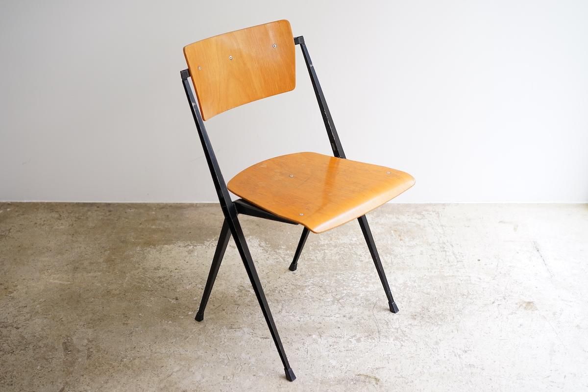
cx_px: 294
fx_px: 898
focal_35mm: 55
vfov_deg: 24.6
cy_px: 196
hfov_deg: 36.2
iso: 500
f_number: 3.5
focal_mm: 55
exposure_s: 1/100
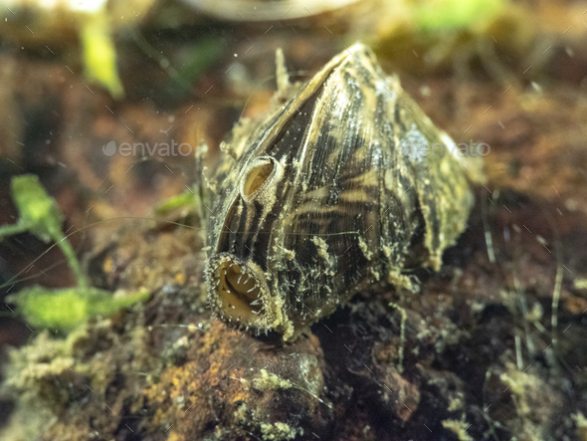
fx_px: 2036
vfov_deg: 12.4
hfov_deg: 16.4
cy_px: 220
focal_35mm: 120
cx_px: 294
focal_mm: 60
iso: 1600
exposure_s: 1/320
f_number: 11
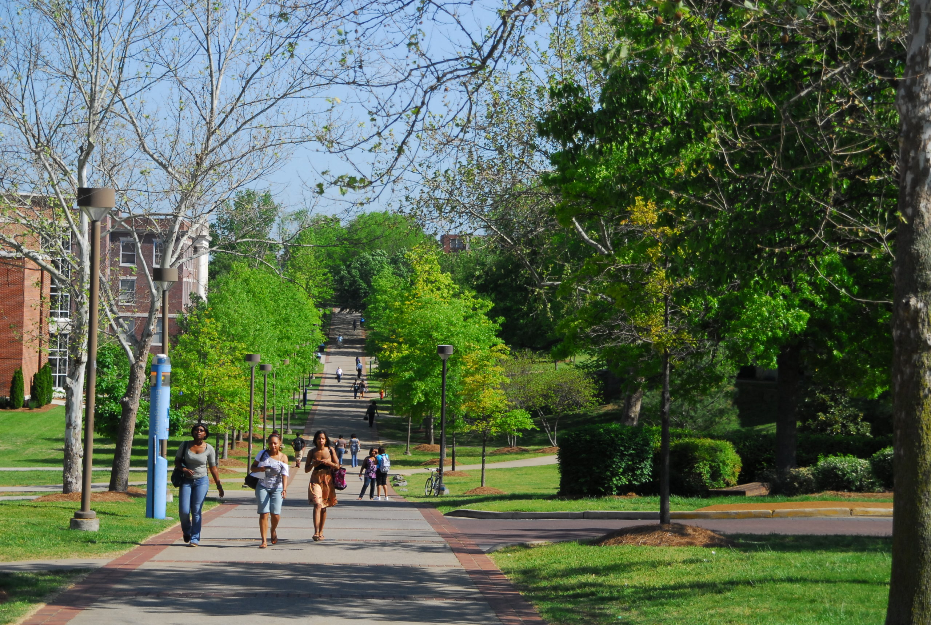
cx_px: 466
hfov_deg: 22.6
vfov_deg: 15.3
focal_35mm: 90
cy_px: 312
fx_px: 2332
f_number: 5.6
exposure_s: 1/1600
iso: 400
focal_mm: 60
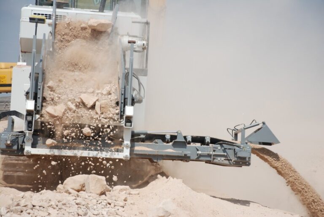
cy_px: 108
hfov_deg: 16.1
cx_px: 162
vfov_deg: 10.8
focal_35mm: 128
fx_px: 1149
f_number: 6.3
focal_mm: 85
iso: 100
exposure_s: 1/640
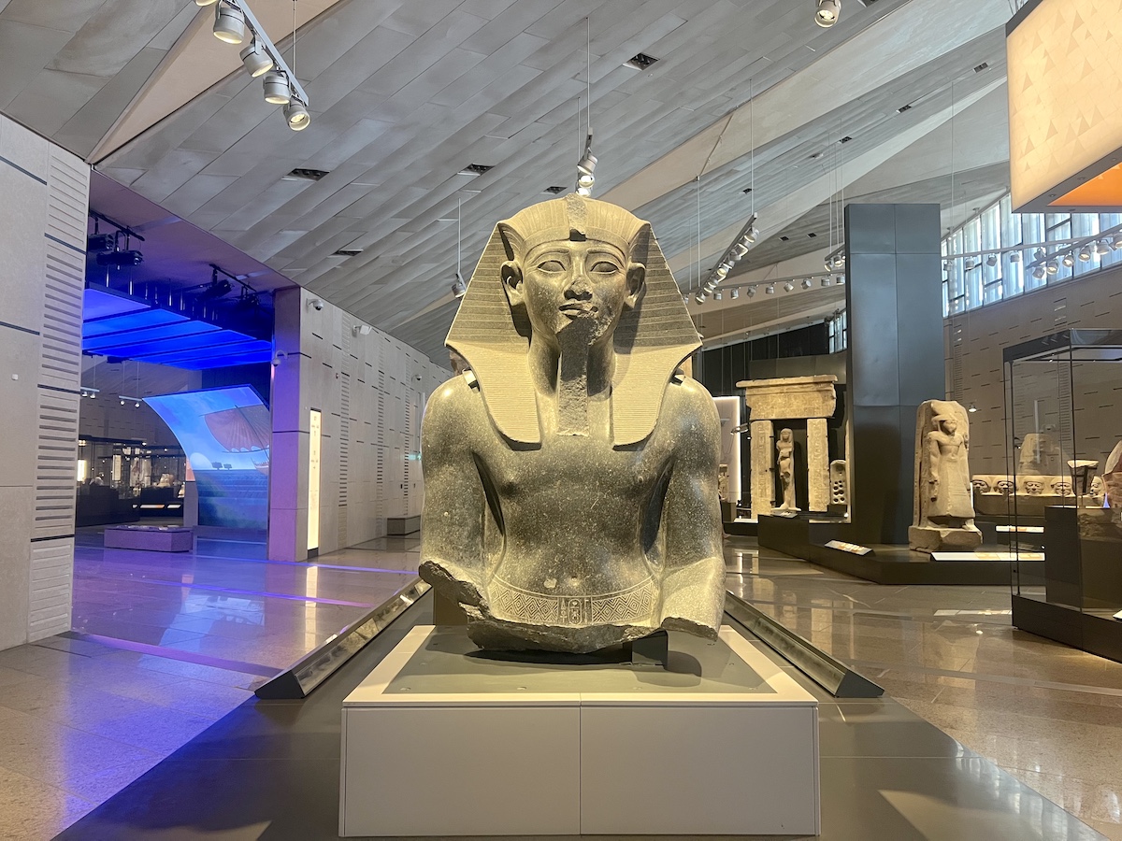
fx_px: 843
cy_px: 420
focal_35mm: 26
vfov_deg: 53.1
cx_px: 561
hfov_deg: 67.3
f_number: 1.5
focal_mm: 5.7
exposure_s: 1/58
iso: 320
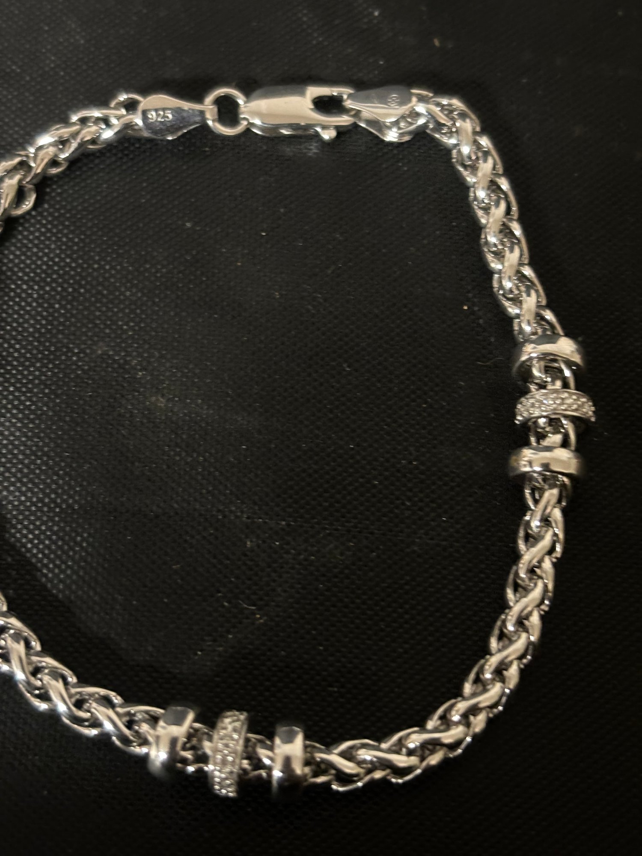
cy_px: 428
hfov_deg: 28.0
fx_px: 1286
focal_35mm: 52
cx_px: 321
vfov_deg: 36.8
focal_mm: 5.96
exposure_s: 1/15
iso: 640
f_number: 1.6
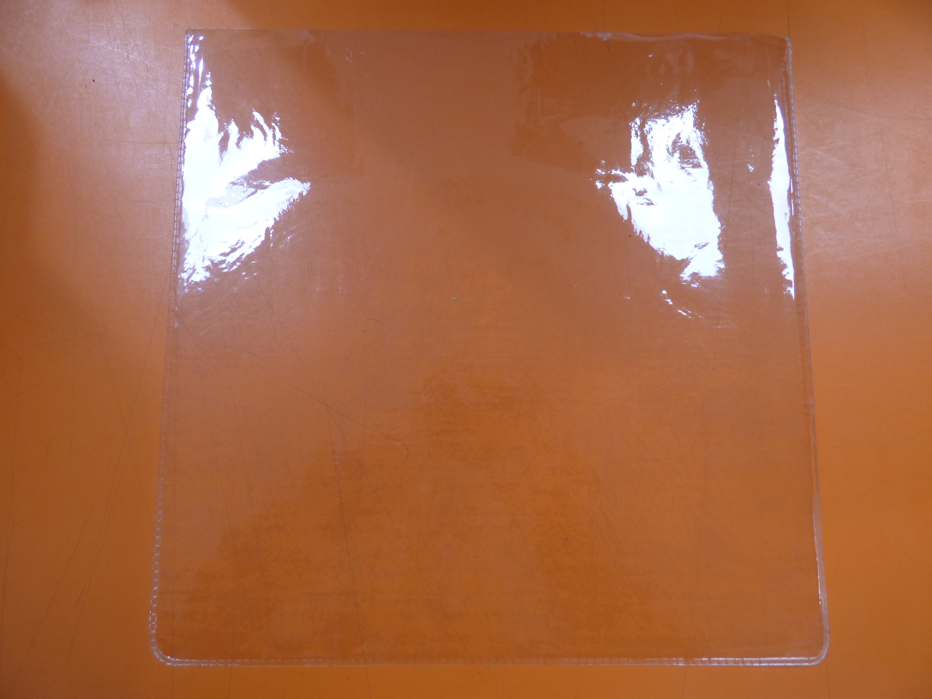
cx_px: 466
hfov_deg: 81.7
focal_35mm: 20
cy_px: 350
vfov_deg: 66.0
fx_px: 538
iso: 100
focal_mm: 3.58
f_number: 2.8
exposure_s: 1/40
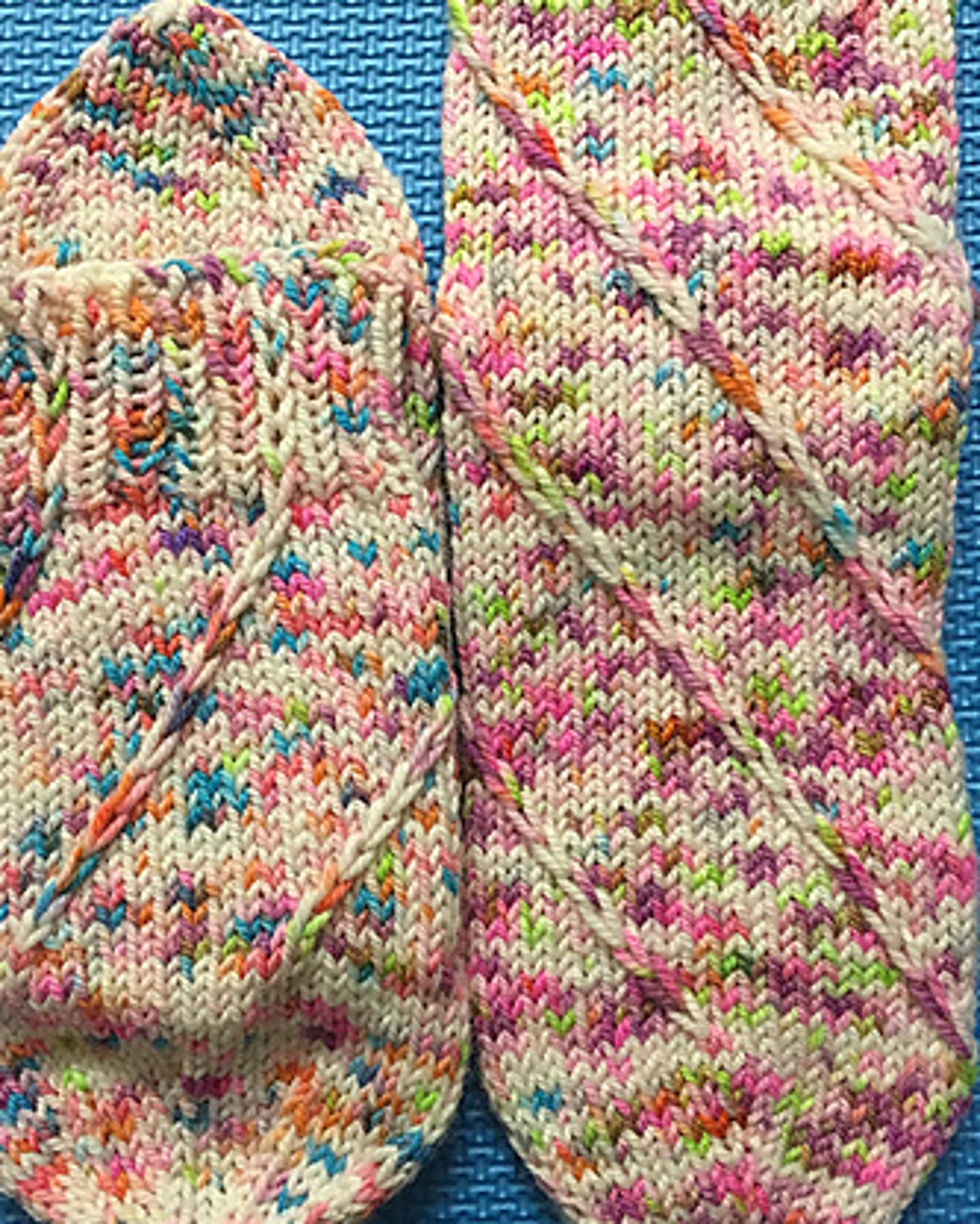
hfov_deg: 43.3
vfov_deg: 52.8
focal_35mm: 34
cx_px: 452
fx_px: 1232
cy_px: 665
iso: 200
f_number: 2.2
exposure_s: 1/30
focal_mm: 4.15
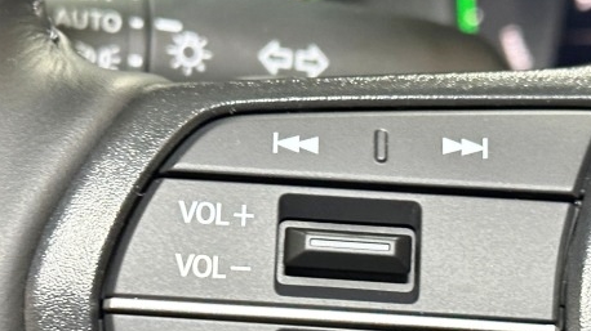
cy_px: 296
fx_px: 1832
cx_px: 308
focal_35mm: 117
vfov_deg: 10.3
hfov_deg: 18.3
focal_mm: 6.86
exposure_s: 1/30
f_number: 1.78
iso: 640
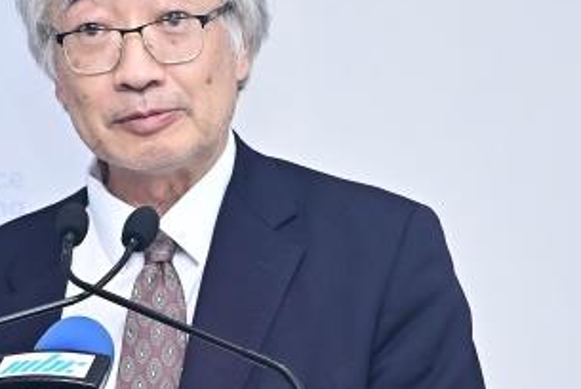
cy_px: 349
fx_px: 3360
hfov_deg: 9.9
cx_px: 110
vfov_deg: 6.6
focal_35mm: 208
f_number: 7.1
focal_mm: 62
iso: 2500
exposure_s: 1/200
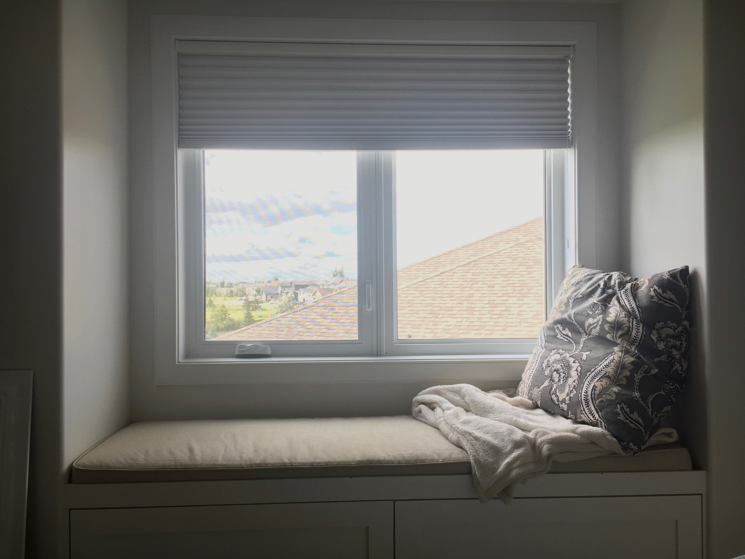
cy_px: 280
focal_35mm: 29
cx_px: 372
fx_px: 624
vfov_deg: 48.2
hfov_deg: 61.7
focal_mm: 4.15
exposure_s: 1/60
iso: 25
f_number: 2.2
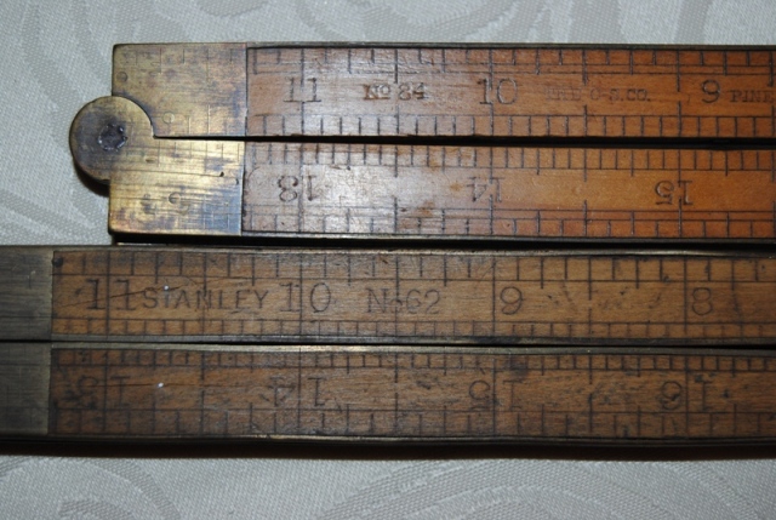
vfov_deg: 17.6
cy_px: 260
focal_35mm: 78
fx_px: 1684
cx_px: 388
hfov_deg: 25.9
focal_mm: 52
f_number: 5.6
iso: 200
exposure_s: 1/60
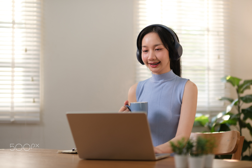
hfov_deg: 27.0
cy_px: 84
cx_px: 126
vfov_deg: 18.2
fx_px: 525
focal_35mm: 75
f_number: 1.3
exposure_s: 1/400
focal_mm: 50
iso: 160
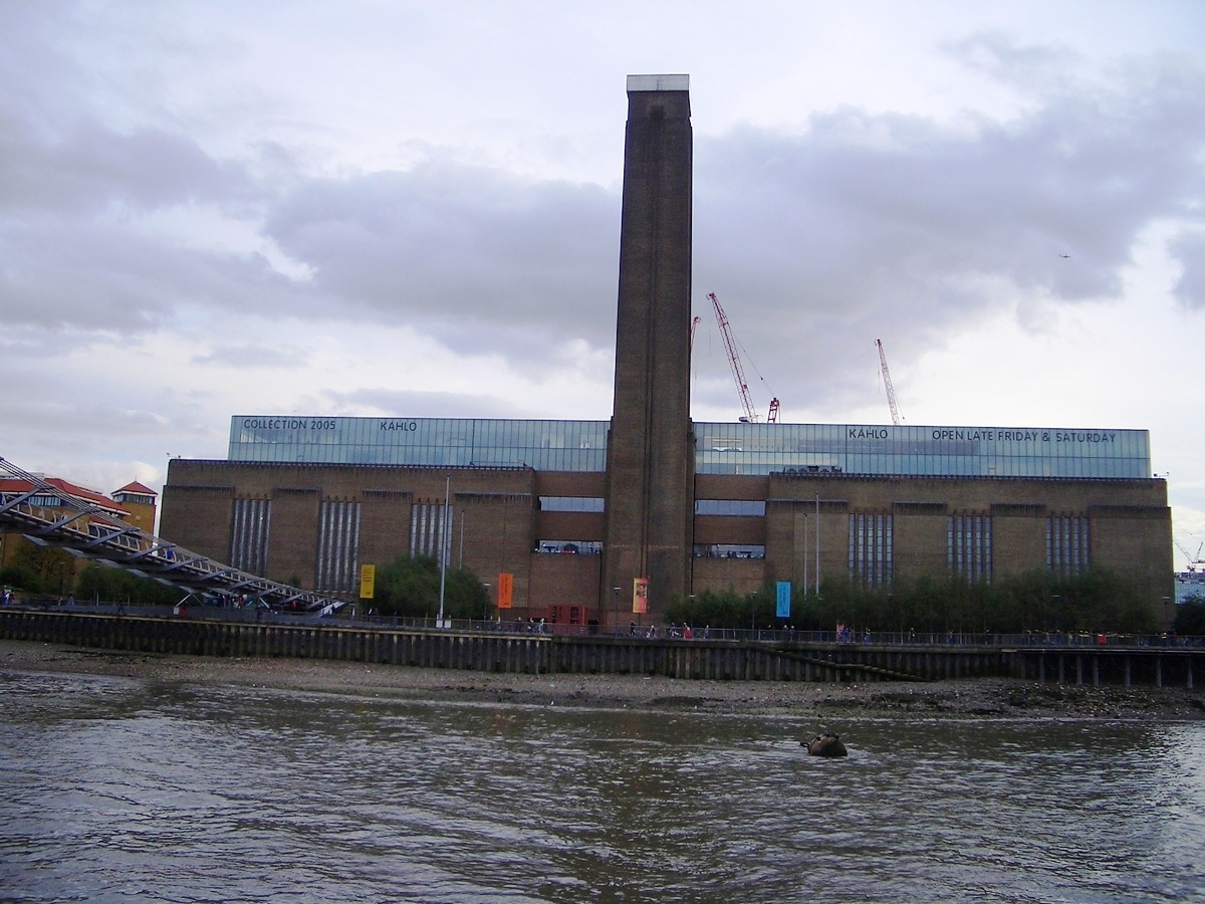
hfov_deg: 52.6
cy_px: 452
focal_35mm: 35
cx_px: 602
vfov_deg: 40.7
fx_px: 1218
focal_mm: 5.8
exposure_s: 1/500
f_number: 2.6
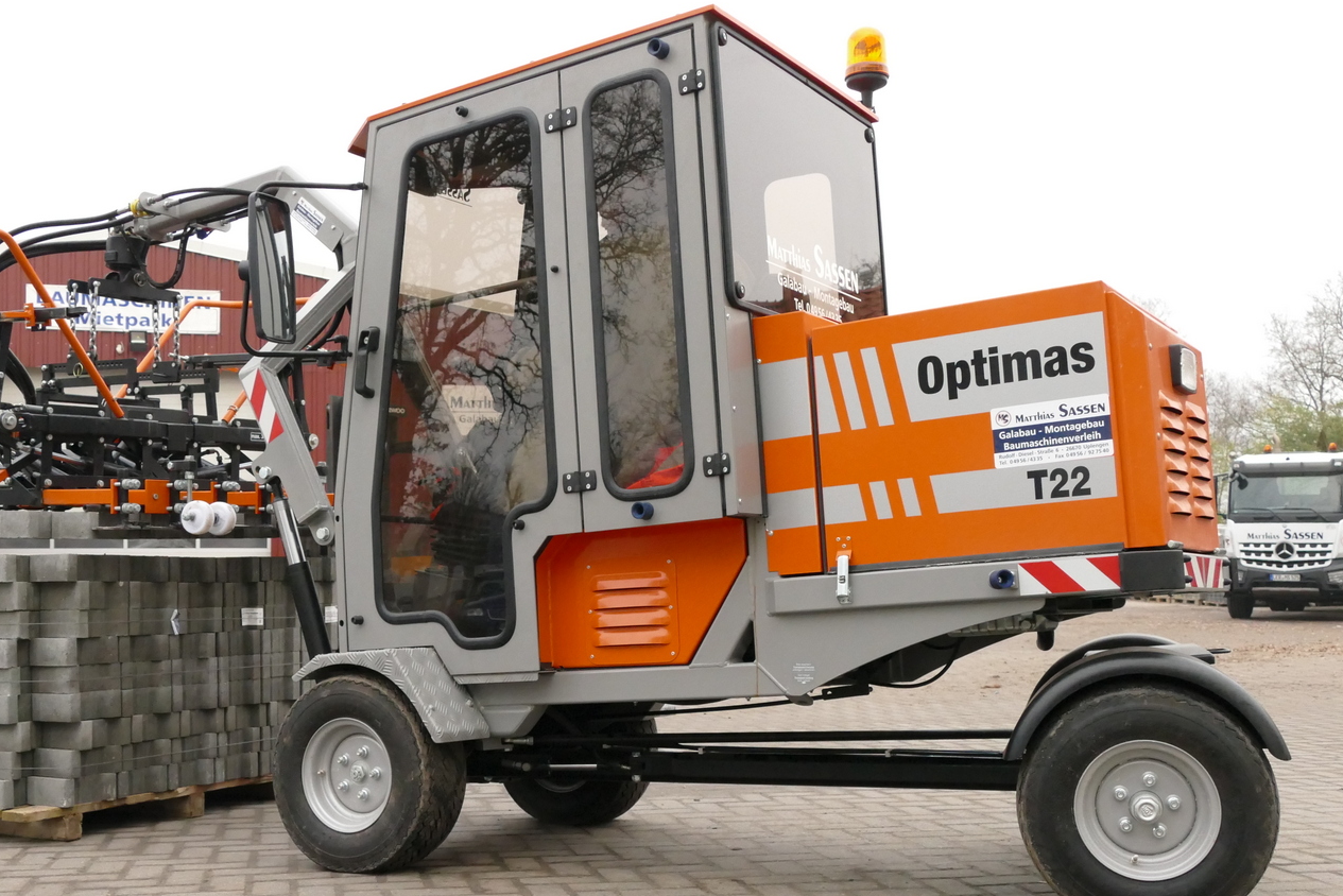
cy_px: 526
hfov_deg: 45.3
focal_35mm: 43
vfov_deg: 31.1
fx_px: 1604
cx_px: 593
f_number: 3.5
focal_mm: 12.38
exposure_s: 1/1600
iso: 1600
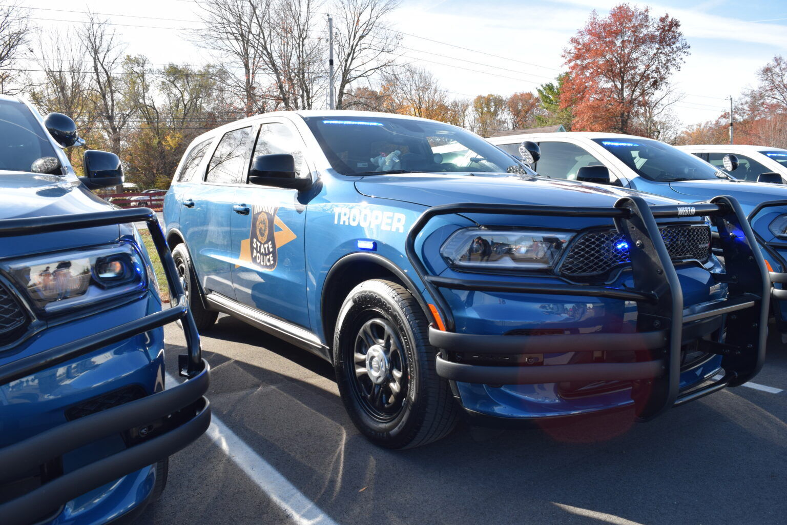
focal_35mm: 27
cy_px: 262
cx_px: 394
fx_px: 590
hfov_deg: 67.4
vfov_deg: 47.9
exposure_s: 1/250
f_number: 8
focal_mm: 18
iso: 250
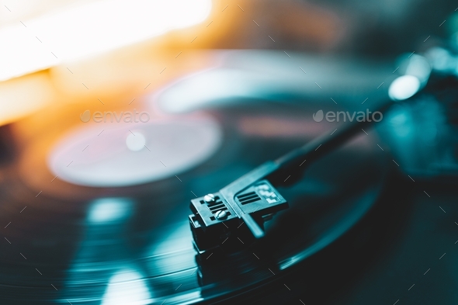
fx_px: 445
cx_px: 229
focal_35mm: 35
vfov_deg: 37.8
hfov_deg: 54.4
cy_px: 152
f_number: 1.8
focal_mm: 35
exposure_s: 1/30
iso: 400
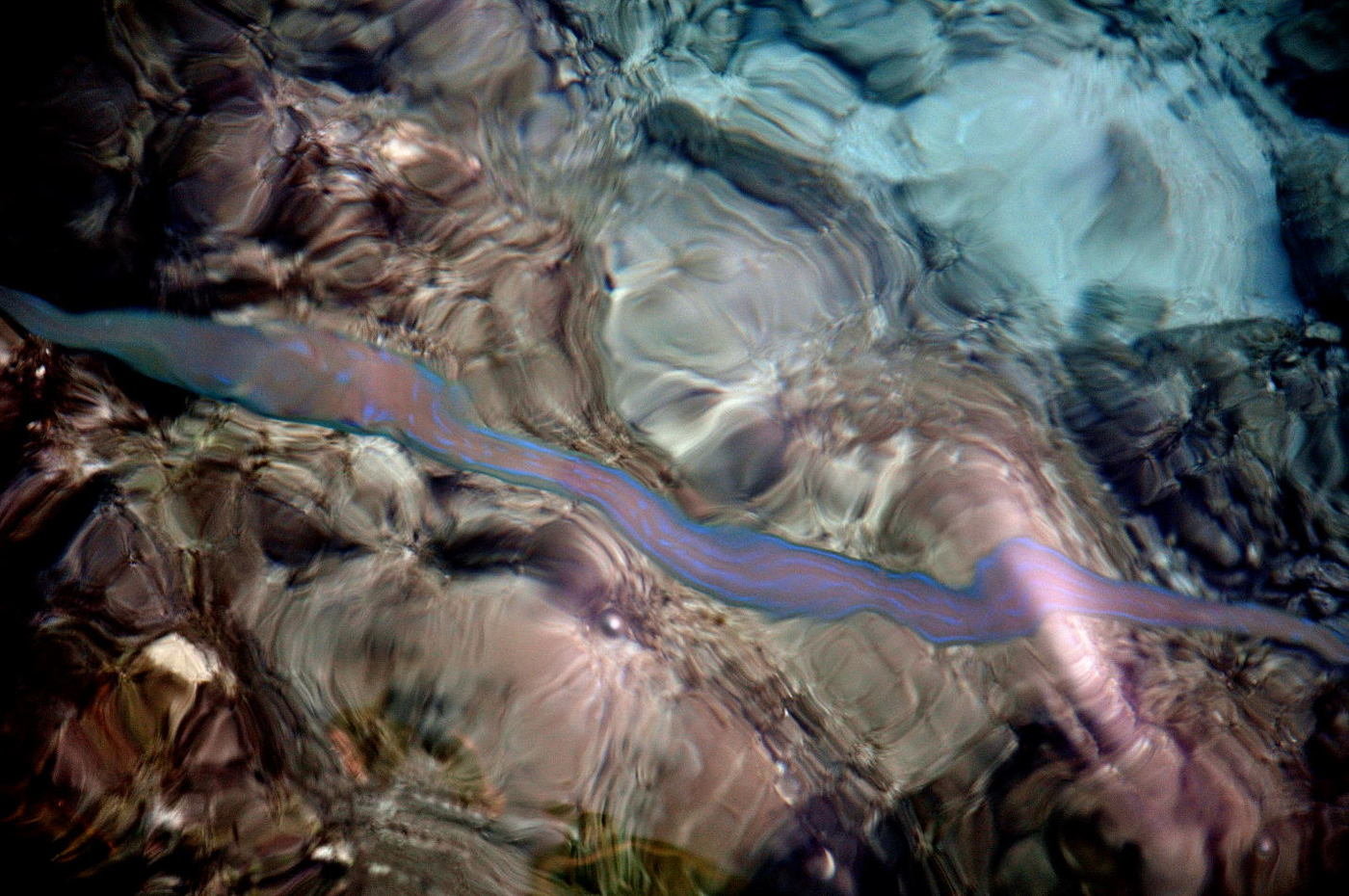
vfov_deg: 8.7
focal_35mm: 158
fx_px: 5895
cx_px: 674
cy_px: 448
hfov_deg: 13.1
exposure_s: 1/100
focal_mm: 105
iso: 400
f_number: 5.6
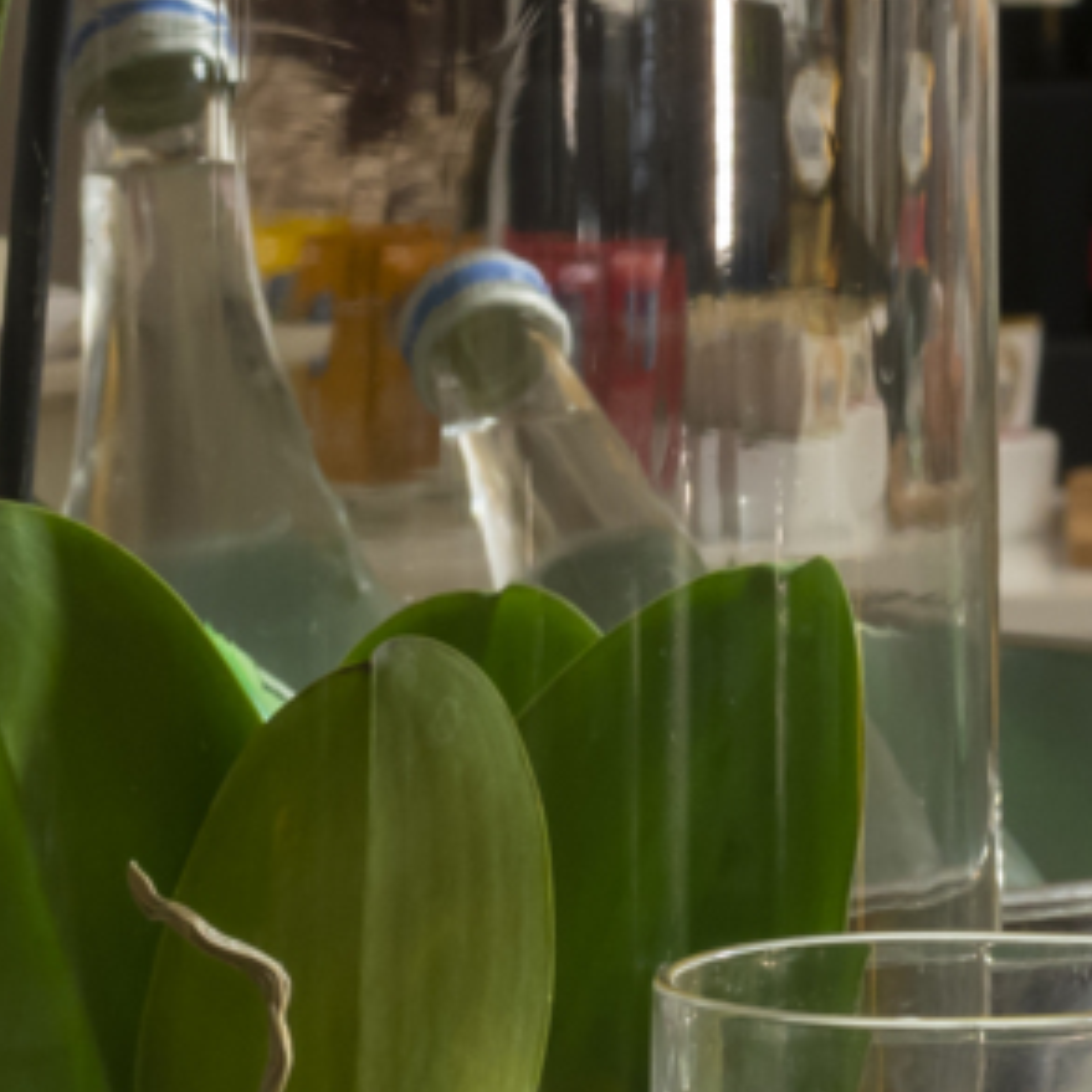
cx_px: 2631
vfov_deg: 5.2
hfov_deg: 5.0
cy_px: 1399
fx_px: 12028
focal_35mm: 337
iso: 640
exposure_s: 1/4
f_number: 16
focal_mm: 58
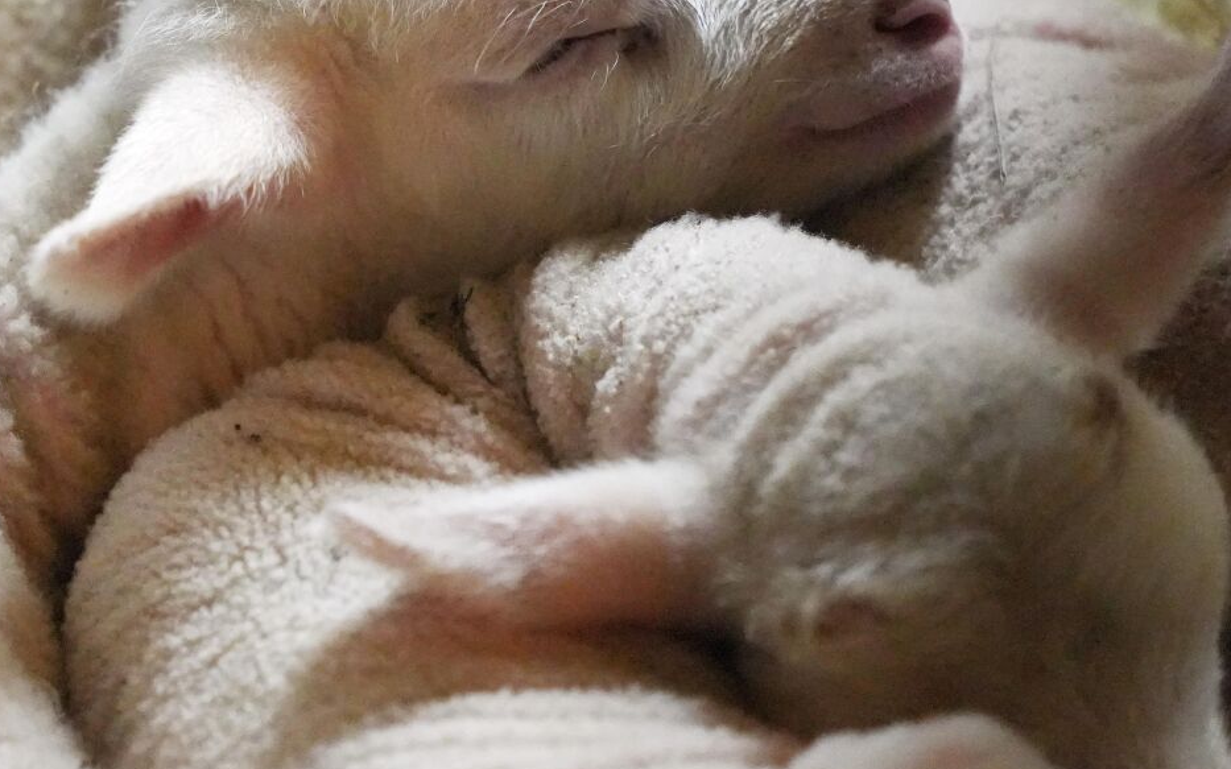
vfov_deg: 3.4
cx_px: 411
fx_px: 12915
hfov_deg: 5.5
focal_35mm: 385
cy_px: 160
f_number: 2.8
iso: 12800
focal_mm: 200
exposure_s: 1/1000
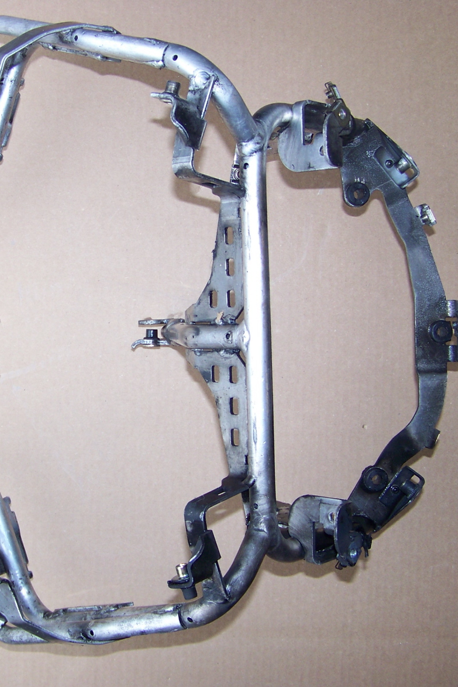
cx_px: 130
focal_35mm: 51
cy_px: 346
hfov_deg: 26.2
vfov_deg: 38.9
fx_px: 973
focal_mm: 5.85
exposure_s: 1/30
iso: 64
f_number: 2.8
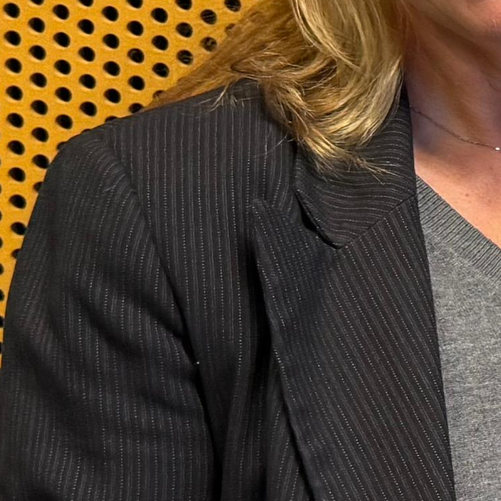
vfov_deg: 12.1
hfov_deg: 11.3
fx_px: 2358
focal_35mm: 144
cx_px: 891
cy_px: 193
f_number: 1.78
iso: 250
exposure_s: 1/50
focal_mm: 6.76
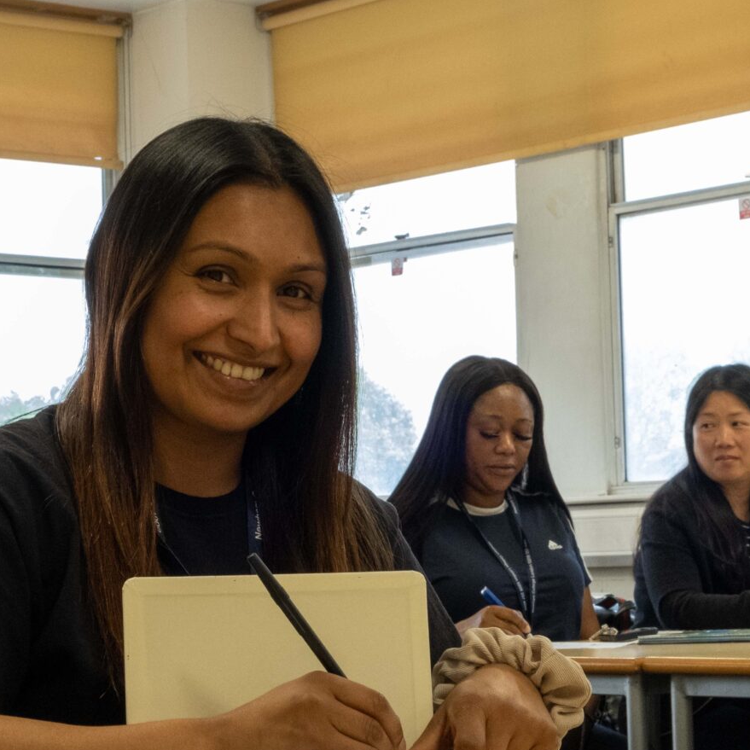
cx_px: 392
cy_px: 430
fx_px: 2378
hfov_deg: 17.9
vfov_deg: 17.9
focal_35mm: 97
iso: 3200
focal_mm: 32.9
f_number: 14
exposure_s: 1/25
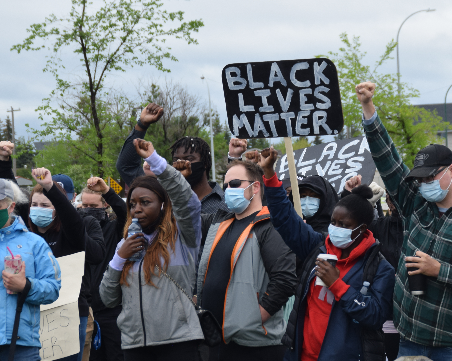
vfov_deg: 7.1
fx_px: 2903
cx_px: 273
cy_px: 168
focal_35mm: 217
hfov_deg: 8.9
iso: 250
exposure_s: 1/250
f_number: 8
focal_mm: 90
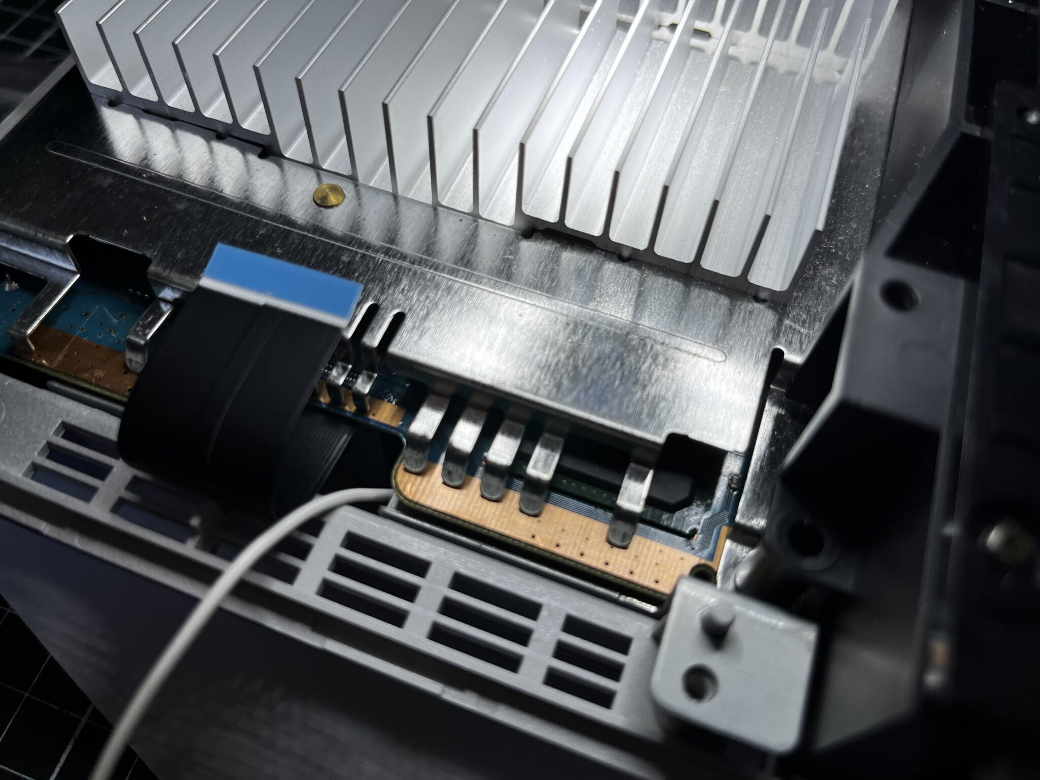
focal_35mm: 26
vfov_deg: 53.1
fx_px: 781
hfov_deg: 67.3
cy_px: 390
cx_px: 520
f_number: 1.6
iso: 50
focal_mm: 5.1
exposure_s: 1/718
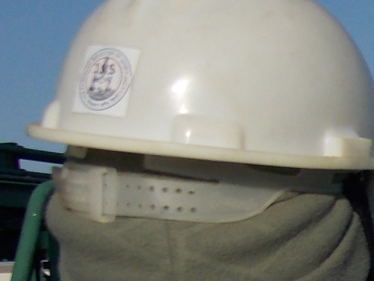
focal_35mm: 140
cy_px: 397
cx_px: 785
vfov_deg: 10.3
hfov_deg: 12.2
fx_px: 1513
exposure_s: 1/250
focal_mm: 5.3
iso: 80
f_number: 10.6
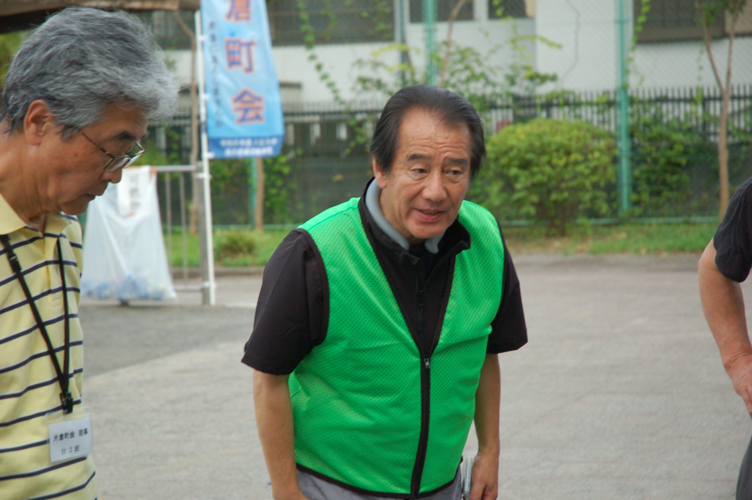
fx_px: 2192
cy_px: 250
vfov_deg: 13.0
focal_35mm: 105
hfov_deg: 19.5
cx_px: 376
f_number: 4.5
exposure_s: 1/250
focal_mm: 70
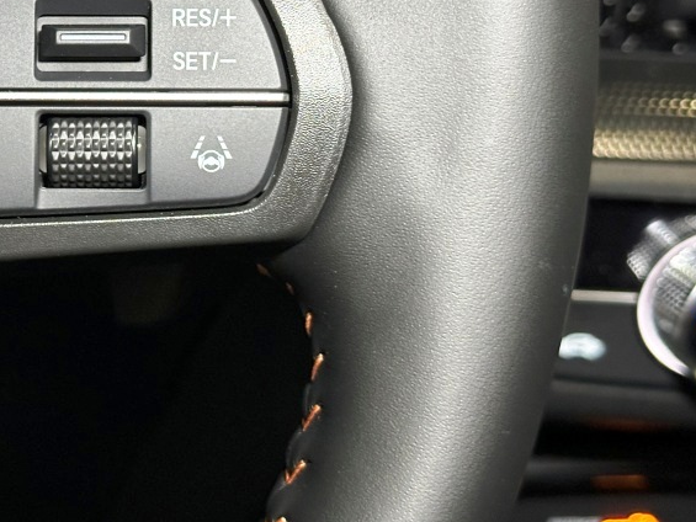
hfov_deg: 22.1
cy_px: 59
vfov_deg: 16.8
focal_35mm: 87
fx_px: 1750
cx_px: 97
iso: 400
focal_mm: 6.86
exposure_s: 1/40
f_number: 1.78
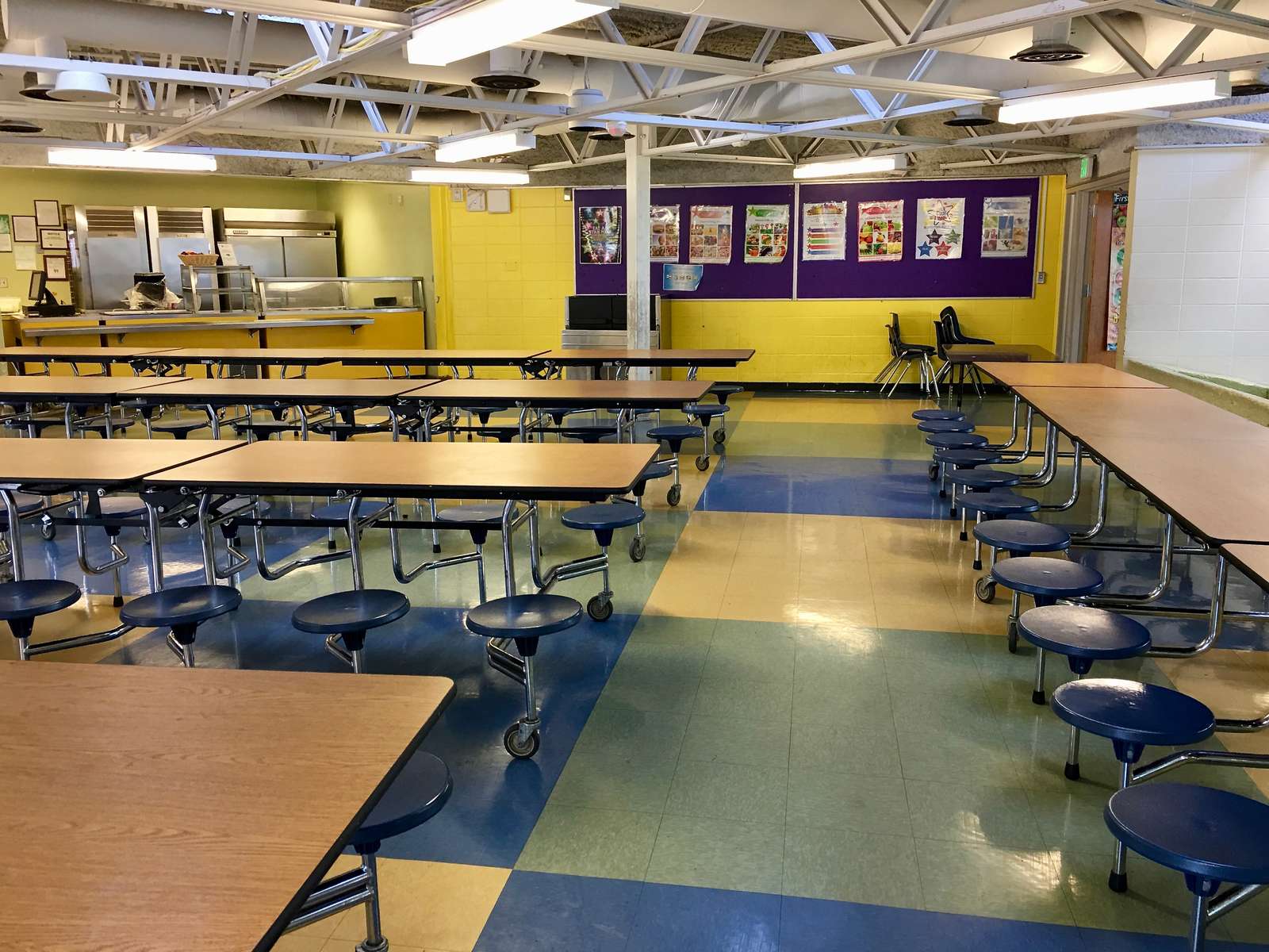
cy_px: 476
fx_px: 1063
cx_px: 634
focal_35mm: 29
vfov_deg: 48.2
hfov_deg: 61.7
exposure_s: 1/15
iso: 32
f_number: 2.2
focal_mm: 4.15
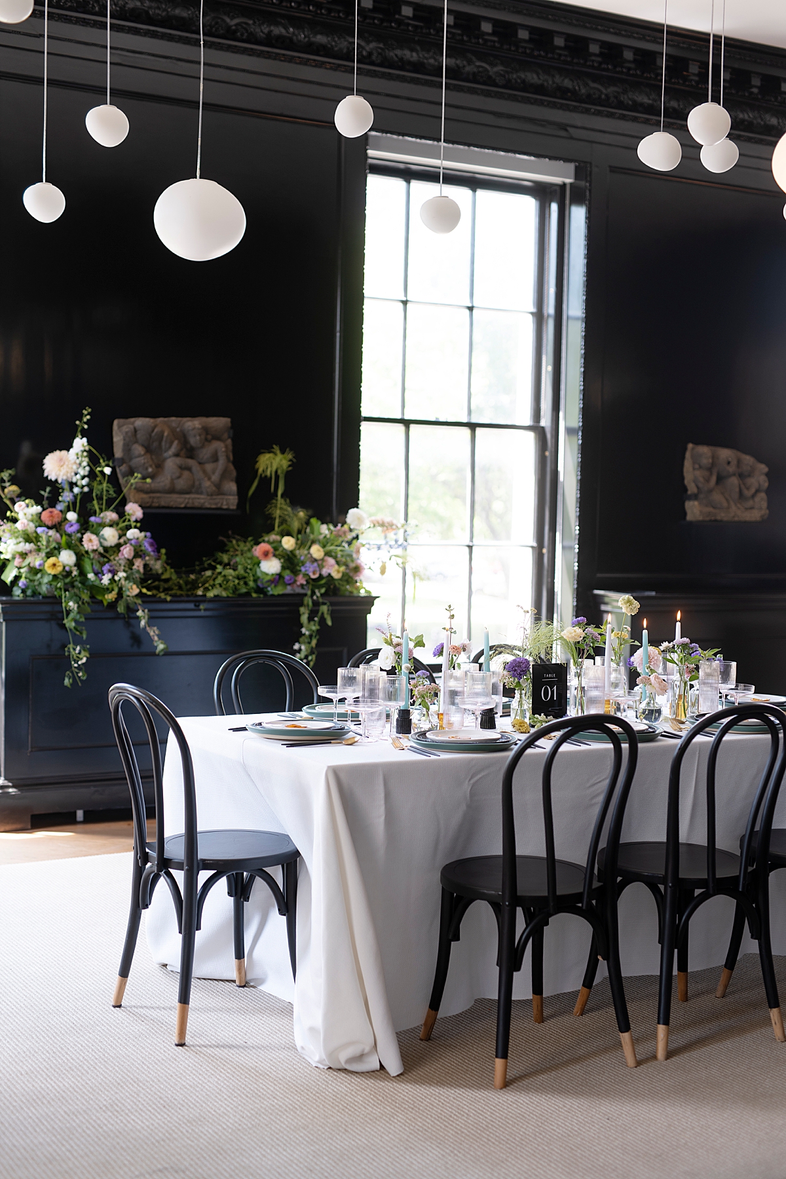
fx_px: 1637
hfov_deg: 27.0
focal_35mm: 50
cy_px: 590
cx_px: 393
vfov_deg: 39.6
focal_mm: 50
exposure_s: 1/50
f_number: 2.2
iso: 64
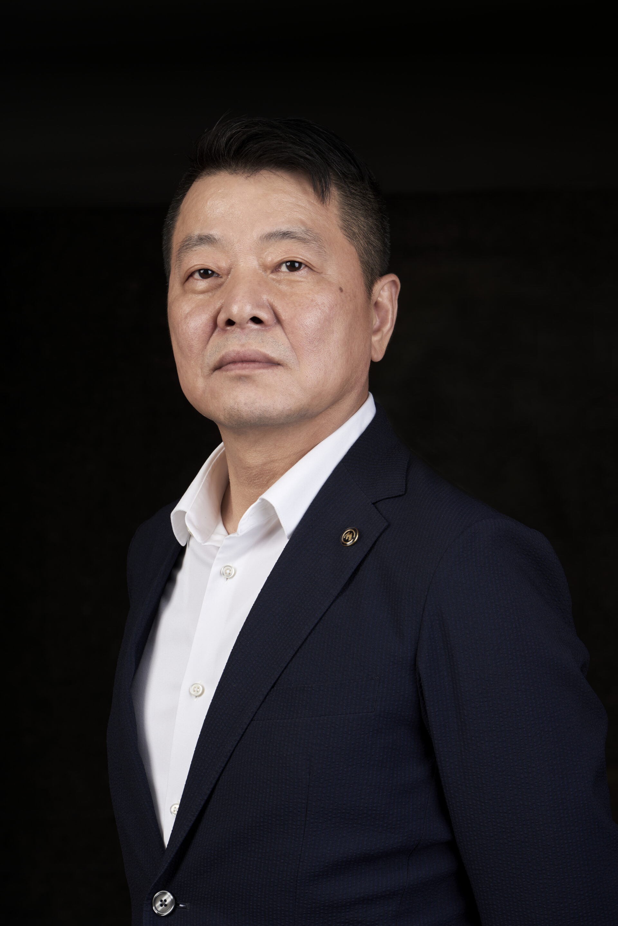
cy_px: 463
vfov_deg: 19.5
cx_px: 309
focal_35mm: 105
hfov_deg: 13.0
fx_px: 2702
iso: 64
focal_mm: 105
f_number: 13
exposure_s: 1/160
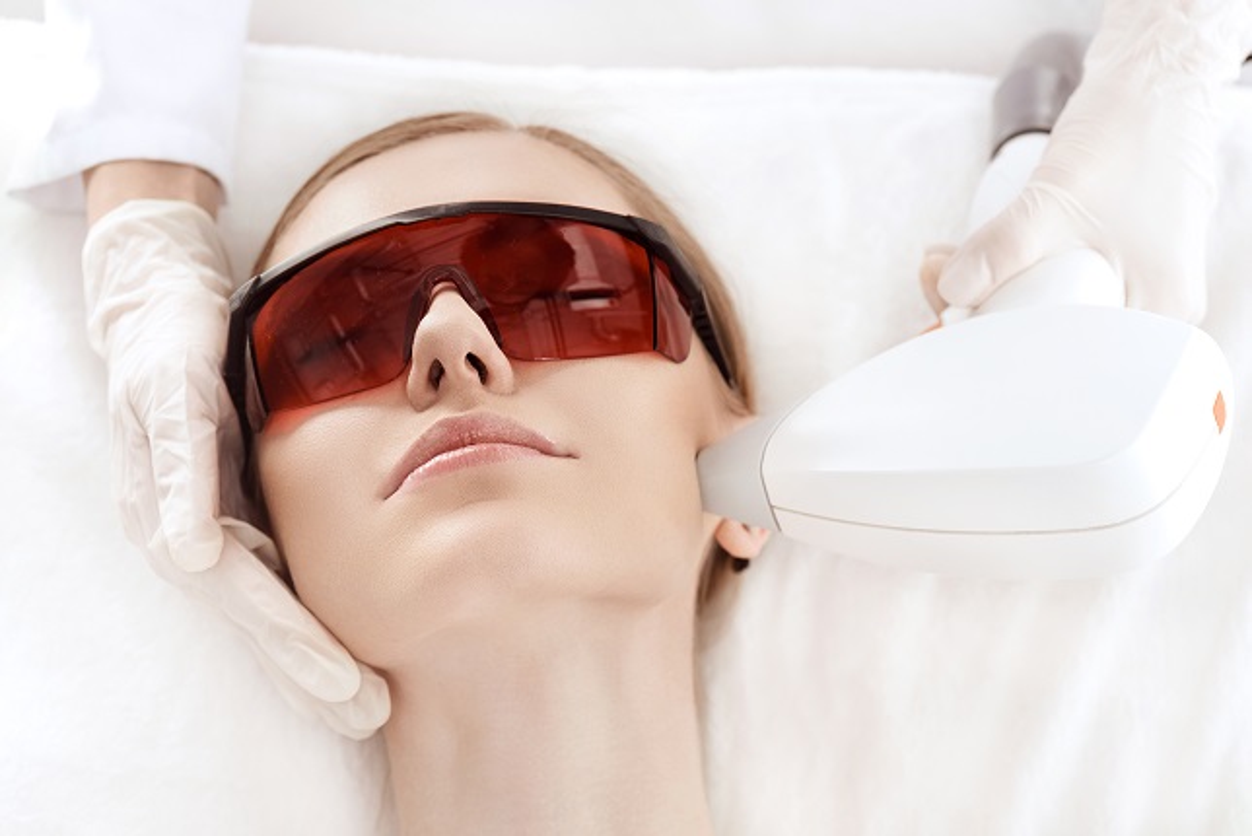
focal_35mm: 105
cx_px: 626
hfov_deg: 19.4
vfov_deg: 13.1
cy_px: 418
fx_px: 3653
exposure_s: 1/40
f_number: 6.3
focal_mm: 105
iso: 160
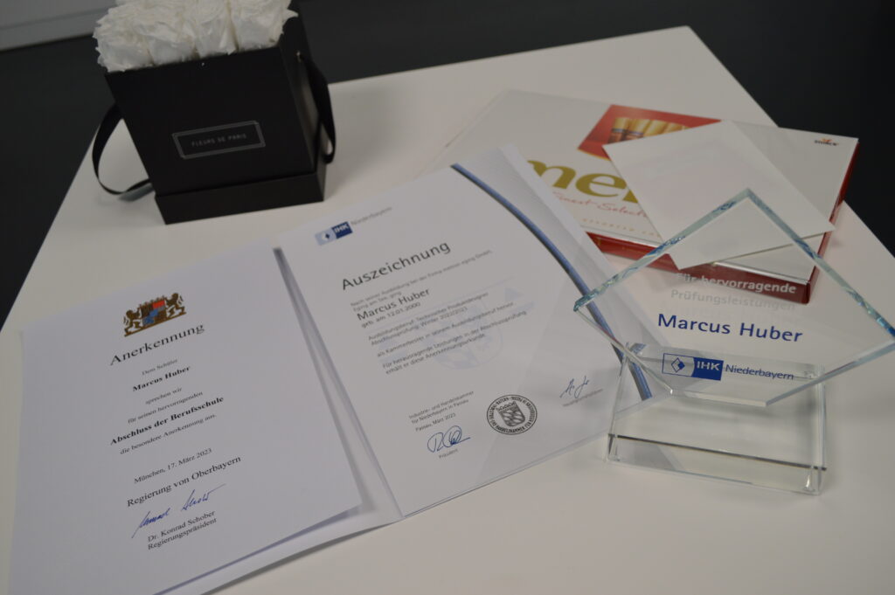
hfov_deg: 57.3
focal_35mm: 33
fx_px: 820
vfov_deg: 39.9
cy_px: 298
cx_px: 448
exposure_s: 1/80
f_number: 4.5
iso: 400
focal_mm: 22
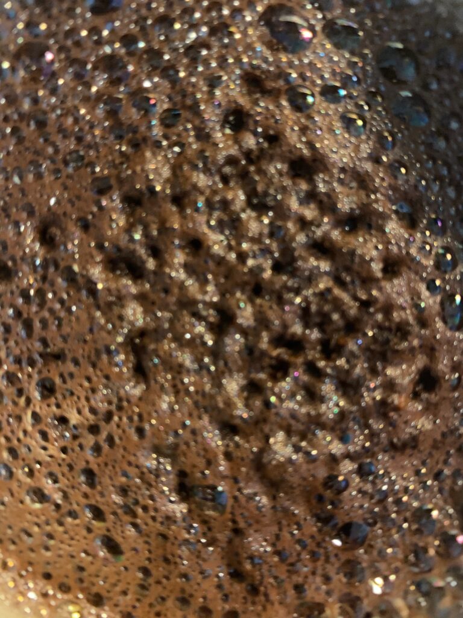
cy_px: 309
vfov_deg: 67.3
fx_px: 464
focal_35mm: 26
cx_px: 232
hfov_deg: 53.1
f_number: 1.8
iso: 640
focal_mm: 4.25
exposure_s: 1/24
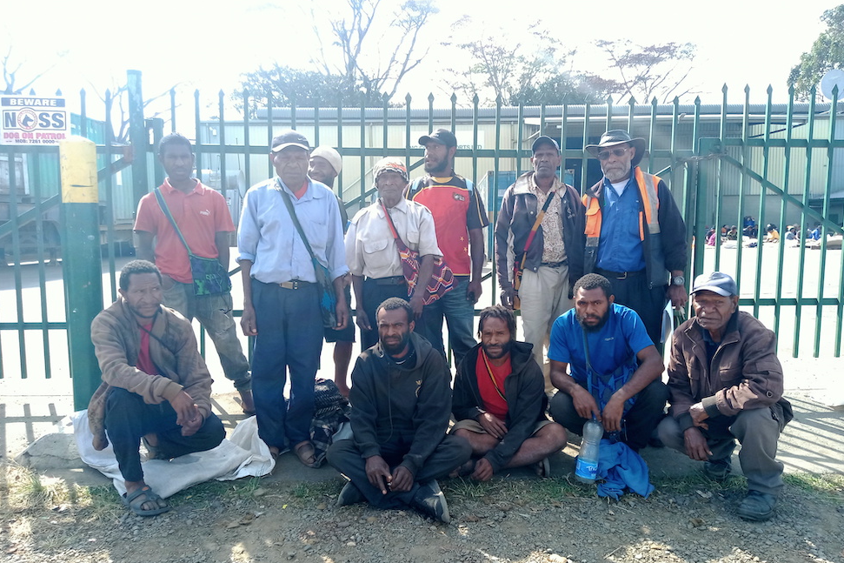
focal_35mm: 30
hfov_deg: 61.9
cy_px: 292
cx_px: 432
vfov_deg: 43.6
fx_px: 703
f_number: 2.2
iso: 100
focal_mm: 3.37
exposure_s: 1/241
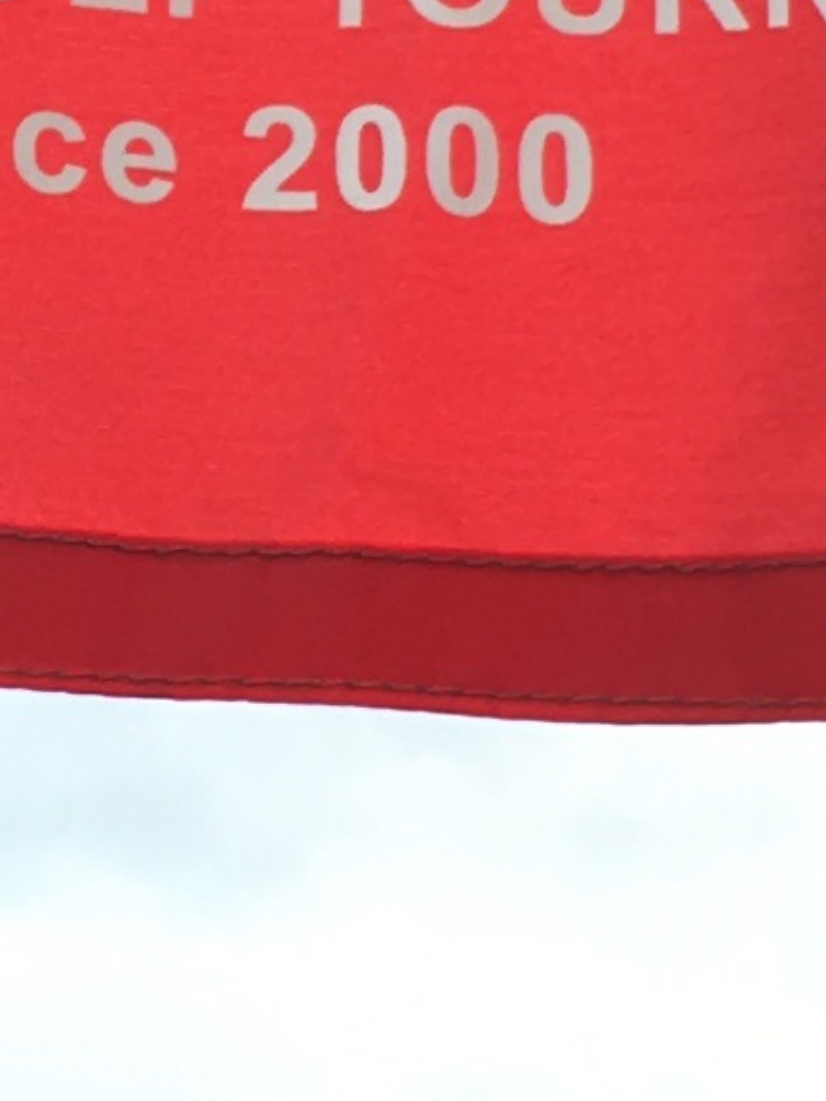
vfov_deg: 9.7
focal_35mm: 202
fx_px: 6429
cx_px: -78
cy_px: 51
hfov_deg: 7.3
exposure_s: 1/1131
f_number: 2.2
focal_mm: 4.15
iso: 25
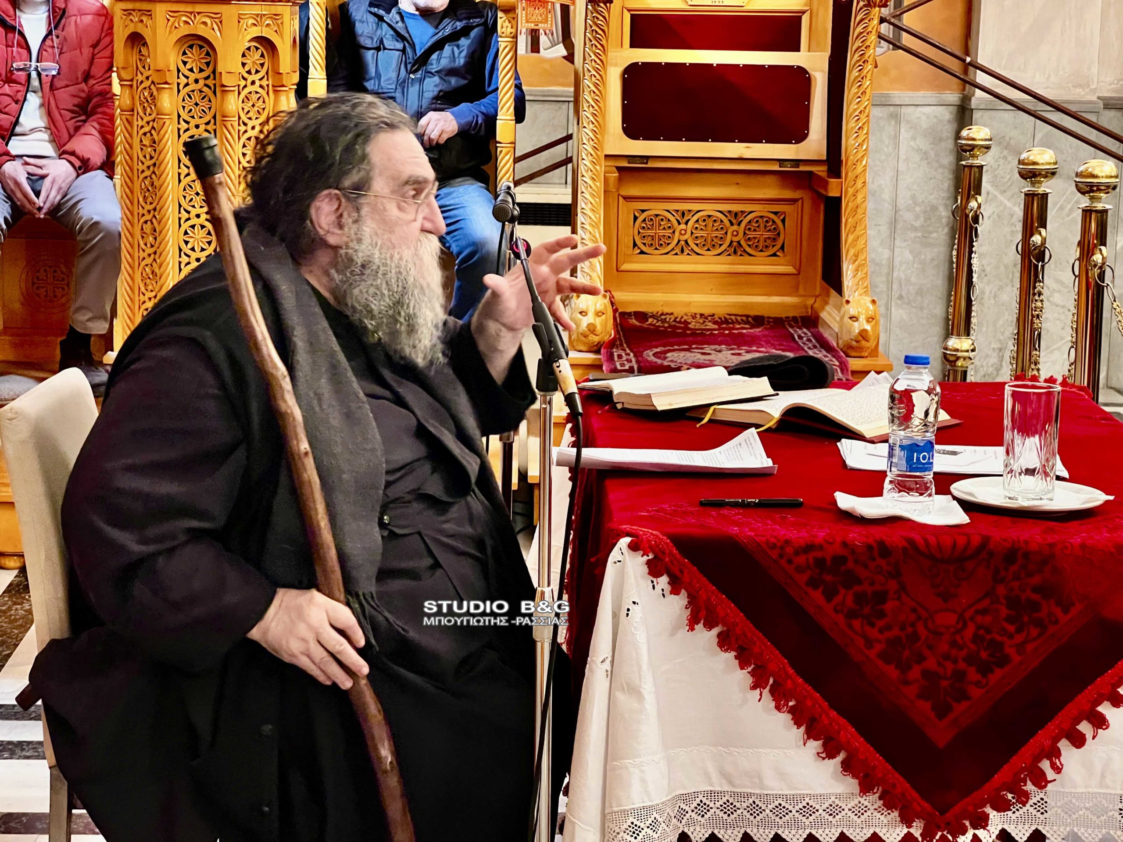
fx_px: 2498
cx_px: 562
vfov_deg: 19.1
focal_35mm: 77
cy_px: 421
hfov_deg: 25.3
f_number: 2.8
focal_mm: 9
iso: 800
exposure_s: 1/25
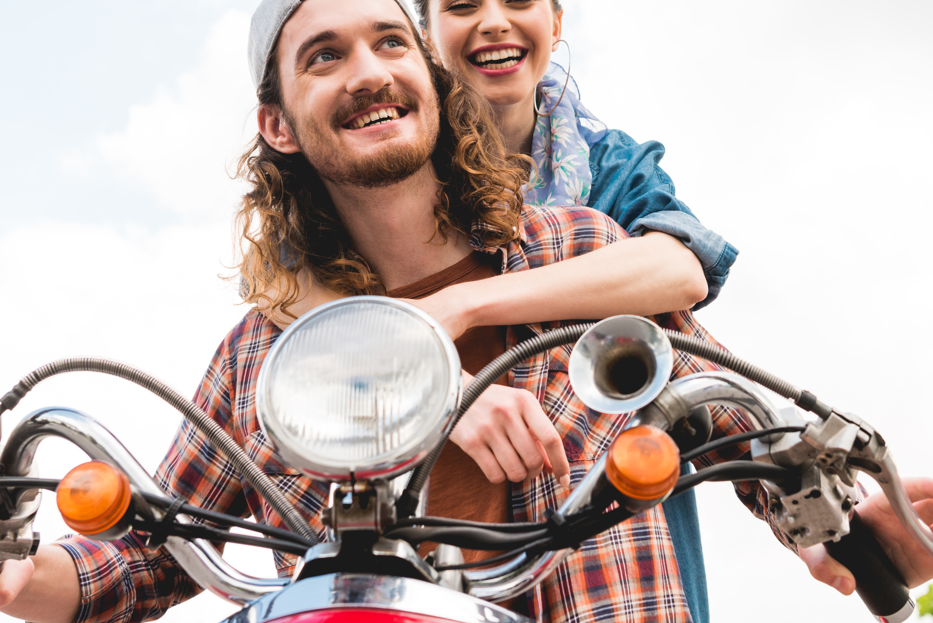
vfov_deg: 24.0
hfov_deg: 35.6
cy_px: 170
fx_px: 1452
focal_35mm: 56
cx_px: 519
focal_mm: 38
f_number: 5
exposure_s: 1/200
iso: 125
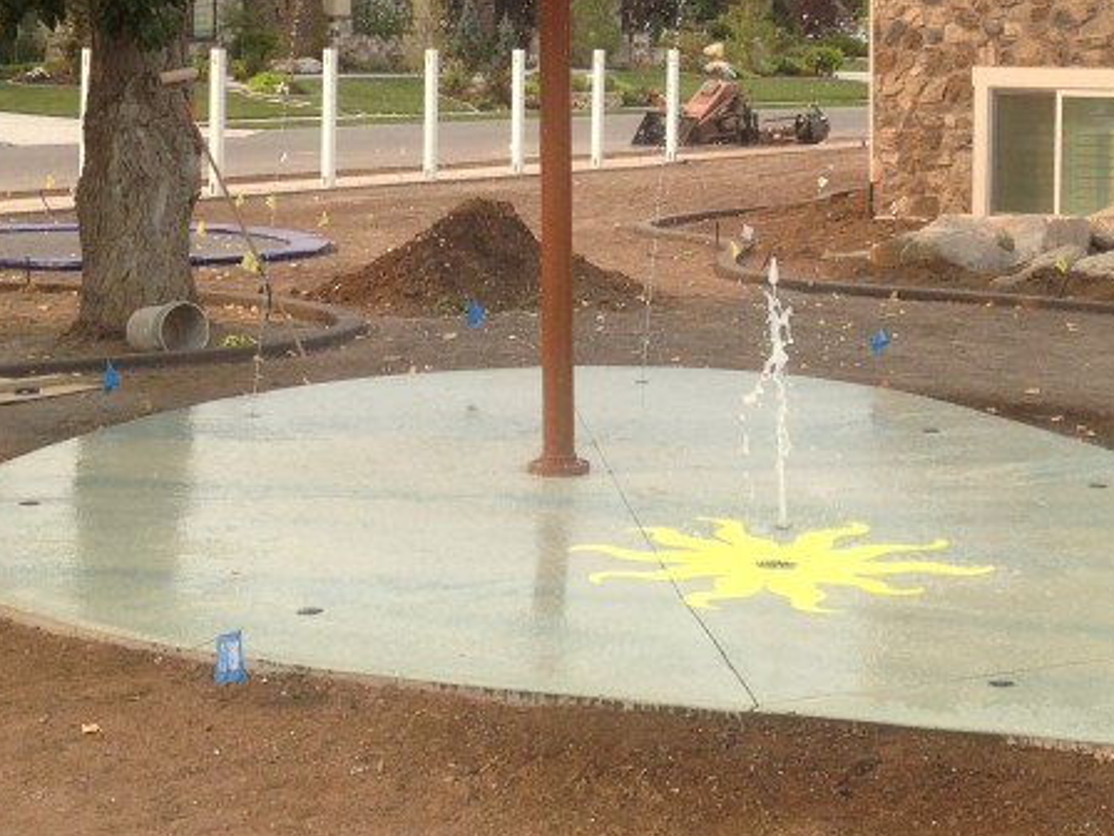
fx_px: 2575
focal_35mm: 80
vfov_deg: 18.2
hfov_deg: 24.3
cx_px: 731
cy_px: 129
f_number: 2.4
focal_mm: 4.28
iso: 80
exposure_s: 1/863
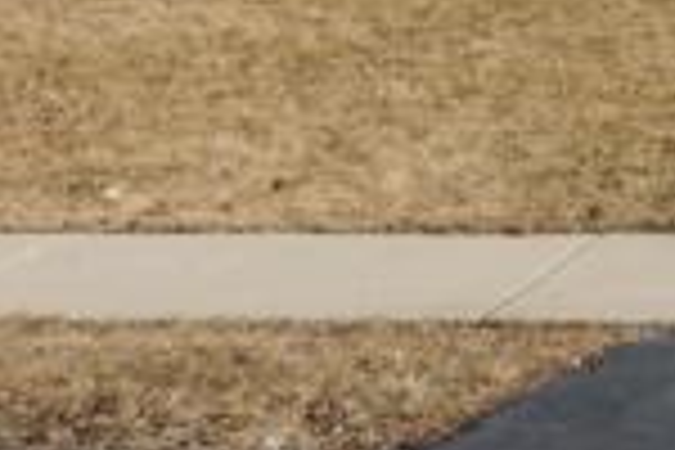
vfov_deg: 8.7
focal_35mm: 150
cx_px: 1053
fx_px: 2812
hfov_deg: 12.9
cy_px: -441
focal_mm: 6.4
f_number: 4
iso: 125
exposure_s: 1/800
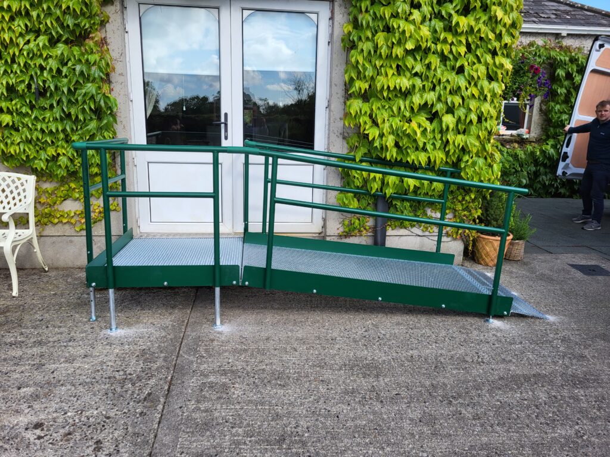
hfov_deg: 67.3
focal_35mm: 26
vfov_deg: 53.1
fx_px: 458
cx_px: 305
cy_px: 228
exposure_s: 1/1070
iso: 40
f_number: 1.8
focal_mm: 5.4
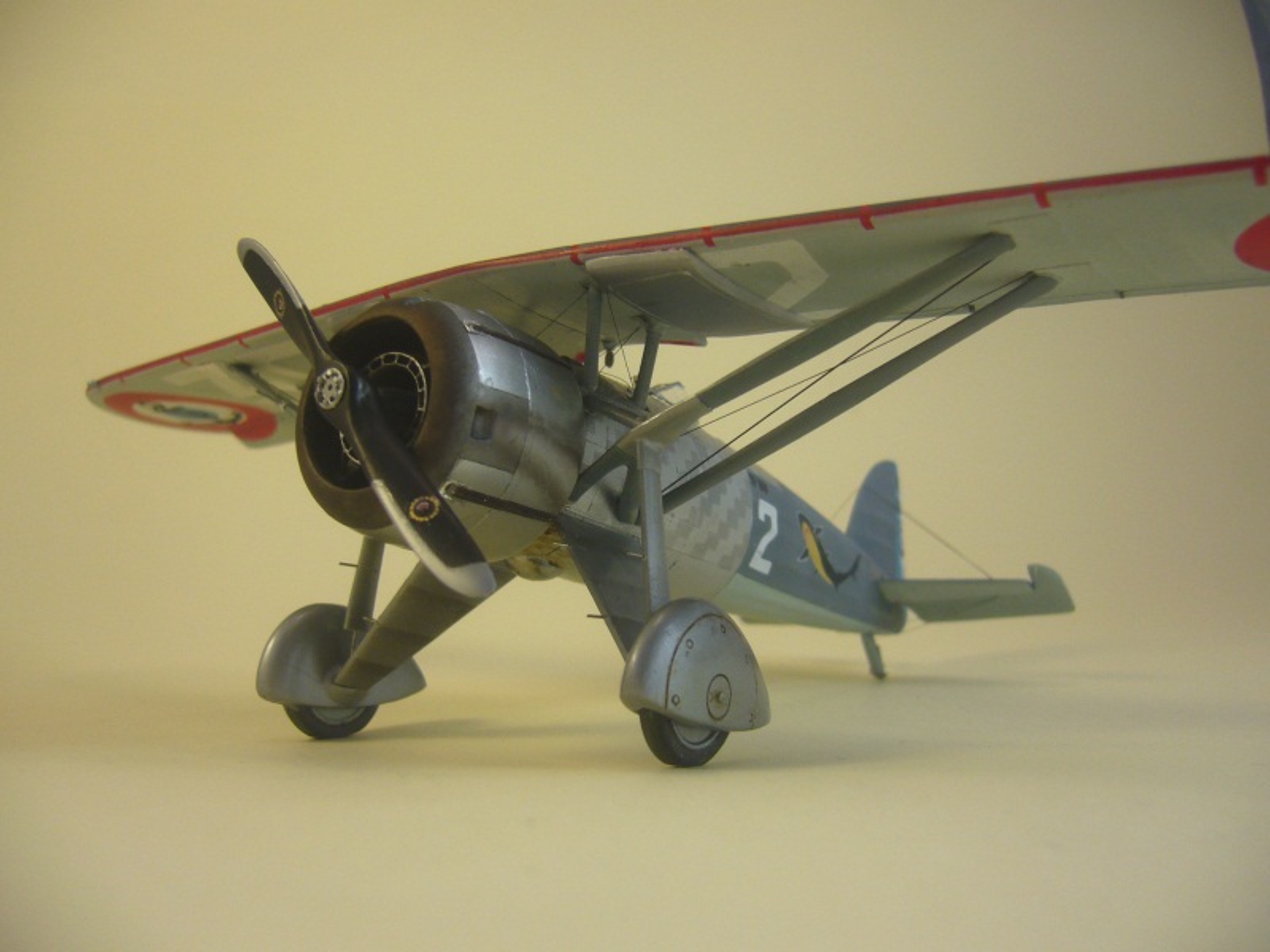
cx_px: 635
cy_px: 476
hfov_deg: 52.6
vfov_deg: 40.7
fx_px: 1284
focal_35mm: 35
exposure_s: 1/60
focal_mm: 5.8
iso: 80
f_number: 2.8
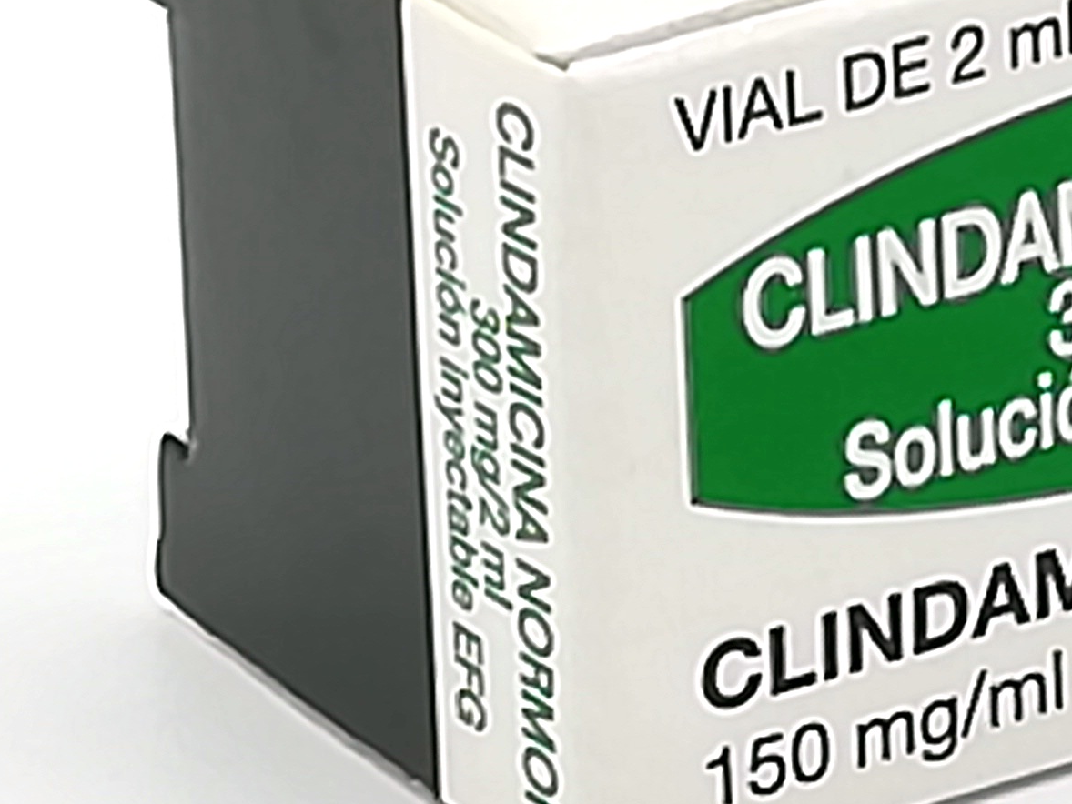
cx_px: 1203
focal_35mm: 330
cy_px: 50
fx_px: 10222
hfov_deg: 6.0
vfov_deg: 4.5
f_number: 2.2
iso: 50
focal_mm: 3.83
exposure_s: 1/432
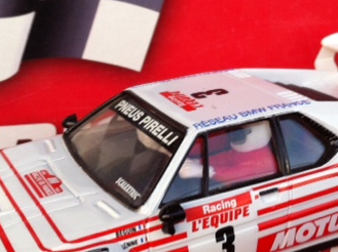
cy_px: 156
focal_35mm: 68
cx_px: 174
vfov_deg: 21.5
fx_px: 663
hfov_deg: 28.6
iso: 80
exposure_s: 1/24
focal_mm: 3.85
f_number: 2.8
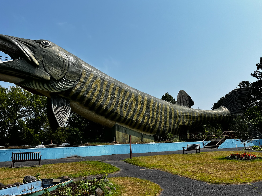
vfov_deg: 51.4
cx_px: 127
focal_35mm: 27
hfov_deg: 65.3
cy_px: 97
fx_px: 204
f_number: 1.5
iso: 50
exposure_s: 1/6211
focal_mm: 5.7
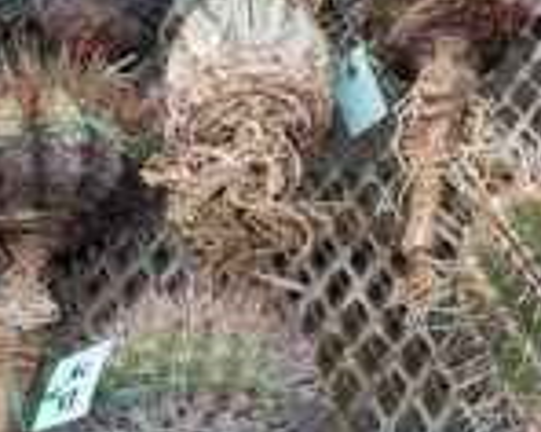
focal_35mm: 73
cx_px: 389
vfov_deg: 20.7
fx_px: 1167
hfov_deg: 25.8
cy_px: 97
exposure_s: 1/50
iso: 160
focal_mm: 4.3
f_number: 2.4
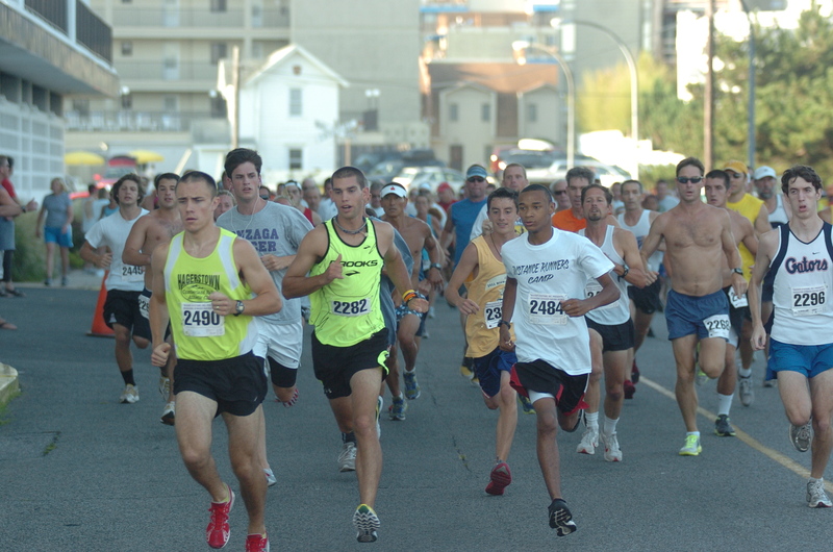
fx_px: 3637
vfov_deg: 8.7
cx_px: 416
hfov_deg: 13.1
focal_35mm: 158
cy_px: 276
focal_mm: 105
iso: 400
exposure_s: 1/1000
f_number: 2.8
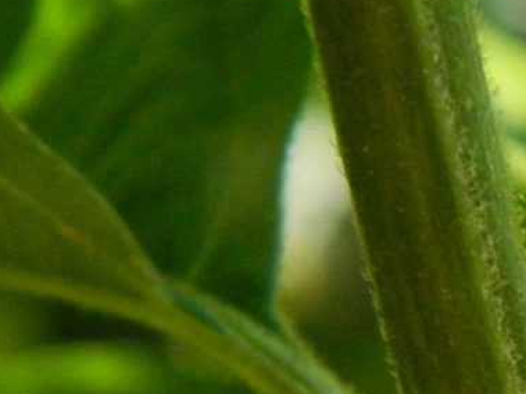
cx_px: 867
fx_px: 3706
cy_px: 555
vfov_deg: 6.0
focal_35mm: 244
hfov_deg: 7.9
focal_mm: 12.6
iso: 400
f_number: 4
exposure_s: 1/200
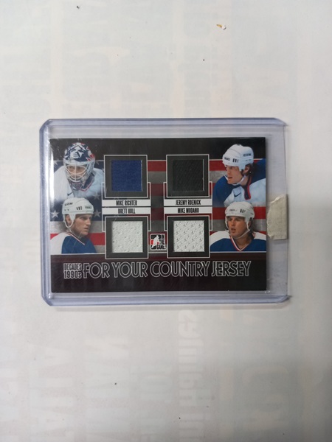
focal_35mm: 27
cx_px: 166
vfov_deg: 65.3
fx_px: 345
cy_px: 221
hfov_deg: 51.4
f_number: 1.8
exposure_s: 1/33.3
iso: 250
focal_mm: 4
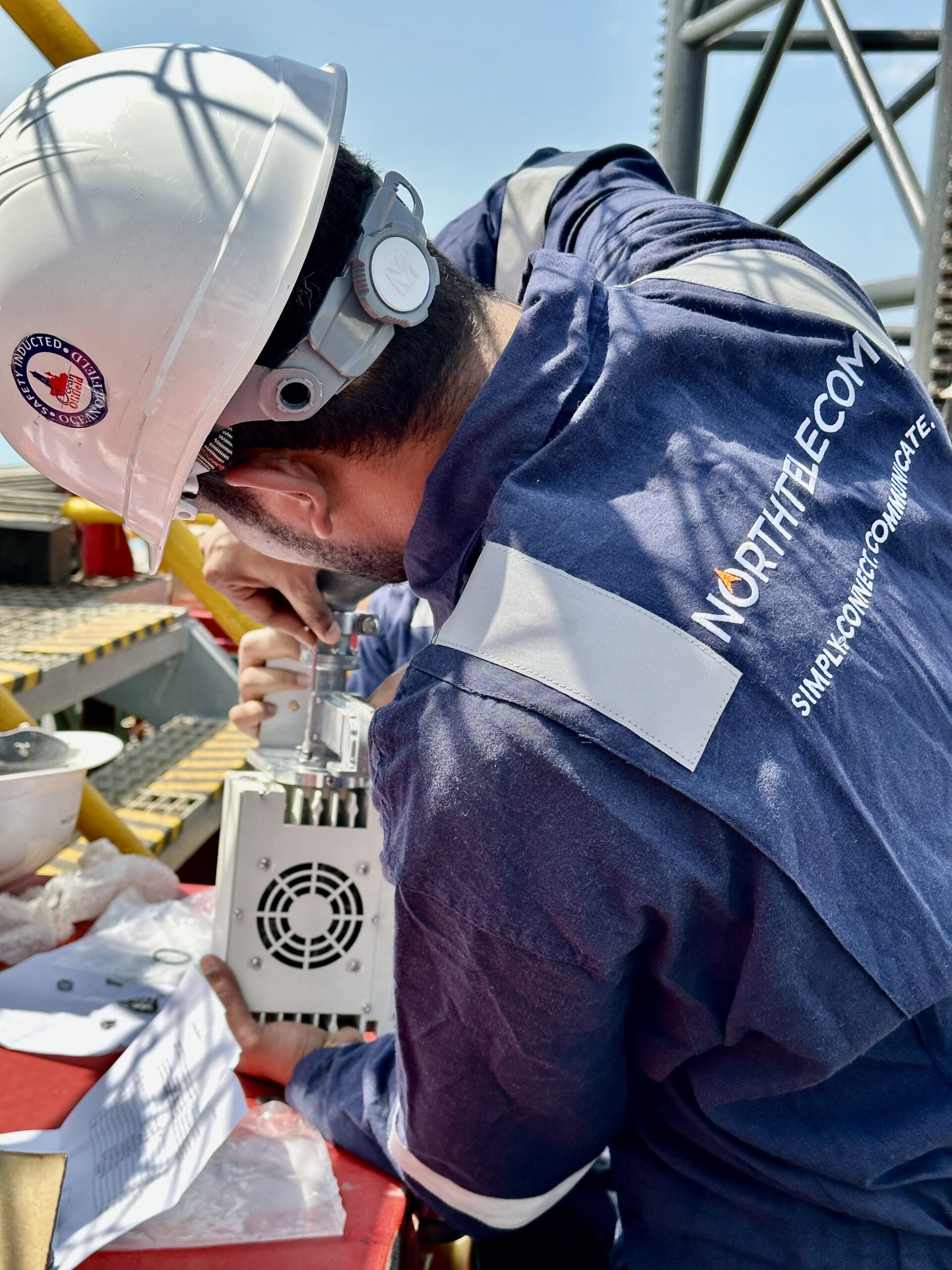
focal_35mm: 48
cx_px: 476
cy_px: 635
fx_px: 1760
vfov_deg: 39.7
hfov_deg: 30.3
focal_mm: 6.86
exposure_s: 1/1041
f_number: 1.78
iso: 64
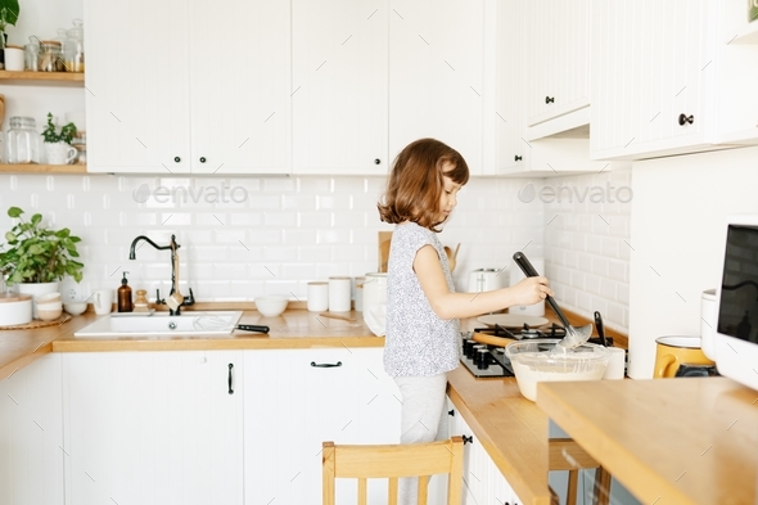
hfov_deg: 54.4
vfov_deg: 37.8
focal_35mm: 35
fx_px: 737
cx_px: 379
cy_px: 252
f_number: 2.2
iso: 1000
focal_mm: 35
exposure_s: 1/320
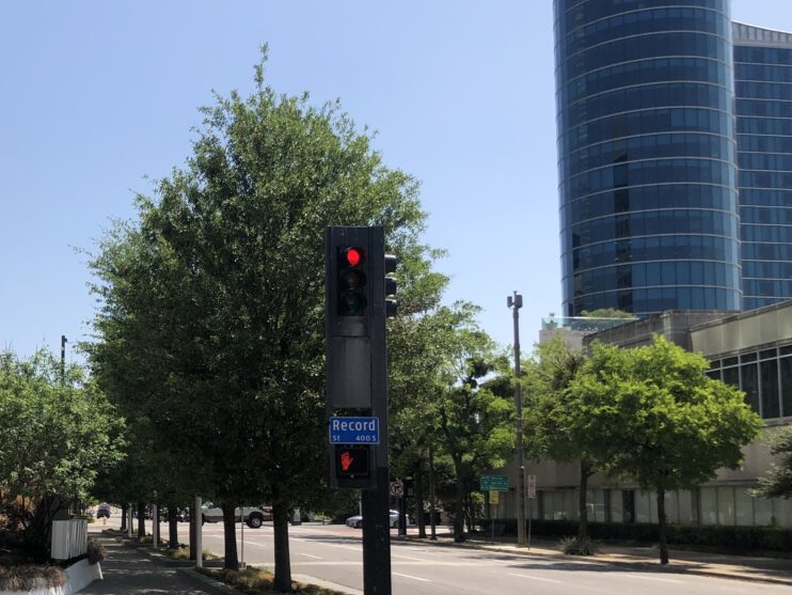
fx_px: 1144
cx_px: 101
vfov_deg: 28.8
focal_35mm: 50
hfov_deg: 36.2
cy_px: 418
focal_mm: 3.99
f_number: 1.8
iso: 20
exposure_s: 1/2088
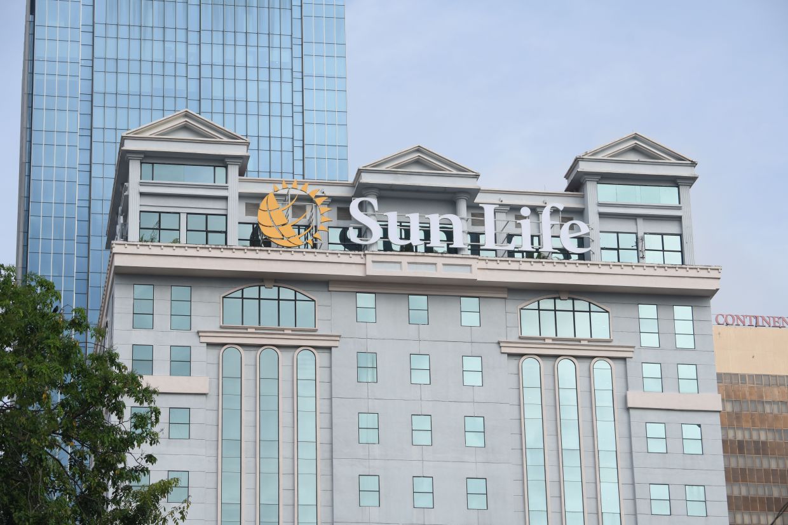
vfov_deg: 12.2
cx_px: 394
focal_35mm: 112
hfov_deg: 18.3
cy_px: 262
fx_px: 2451
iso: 200
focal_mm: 112
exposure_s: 1/640
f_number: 8
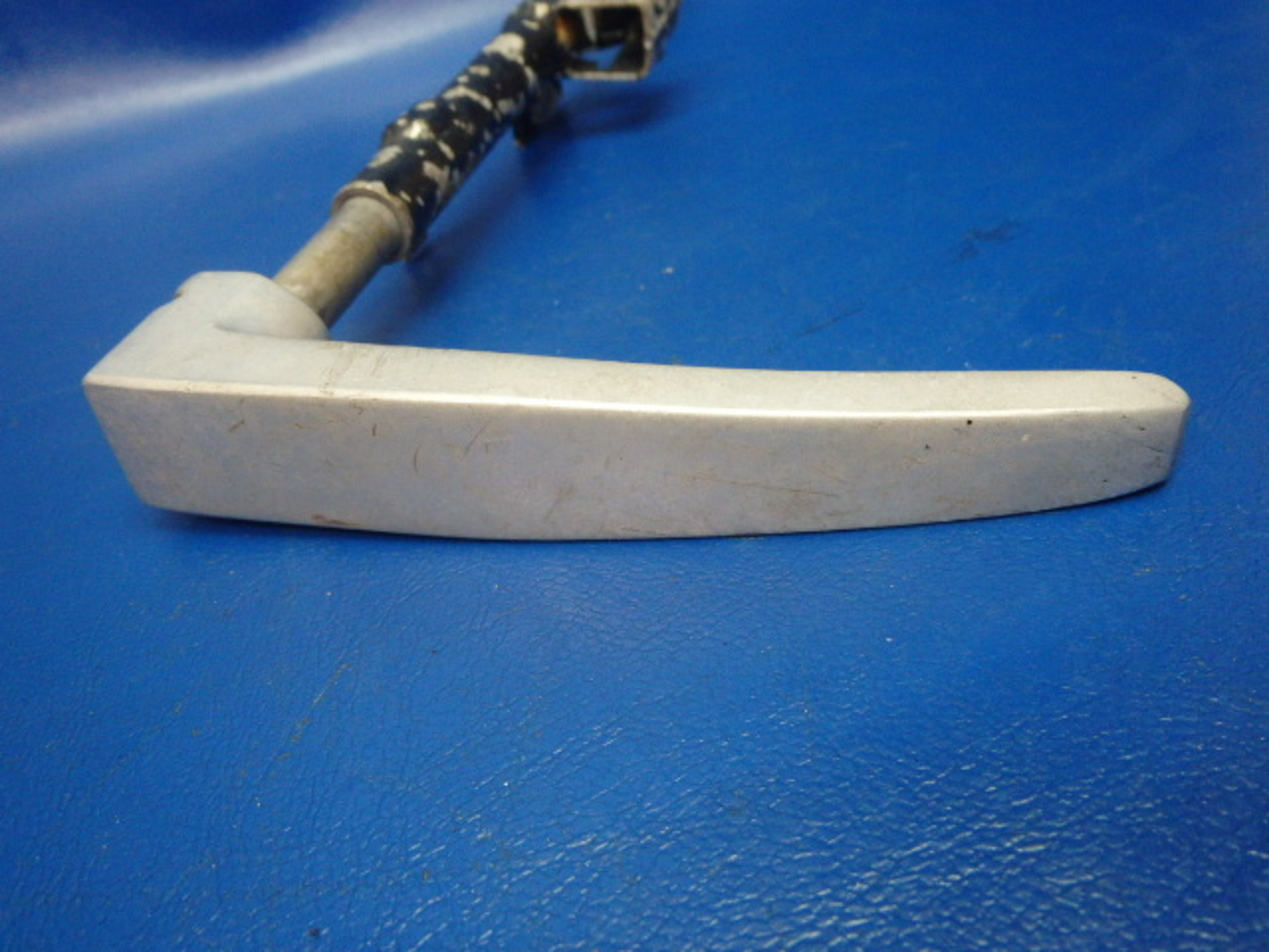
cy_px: 476
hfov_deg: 63.4
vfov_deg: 49.7
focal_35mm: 28
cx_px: 634
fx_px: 1026
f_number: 3.9
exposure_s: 1/30
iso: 640
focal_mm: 5
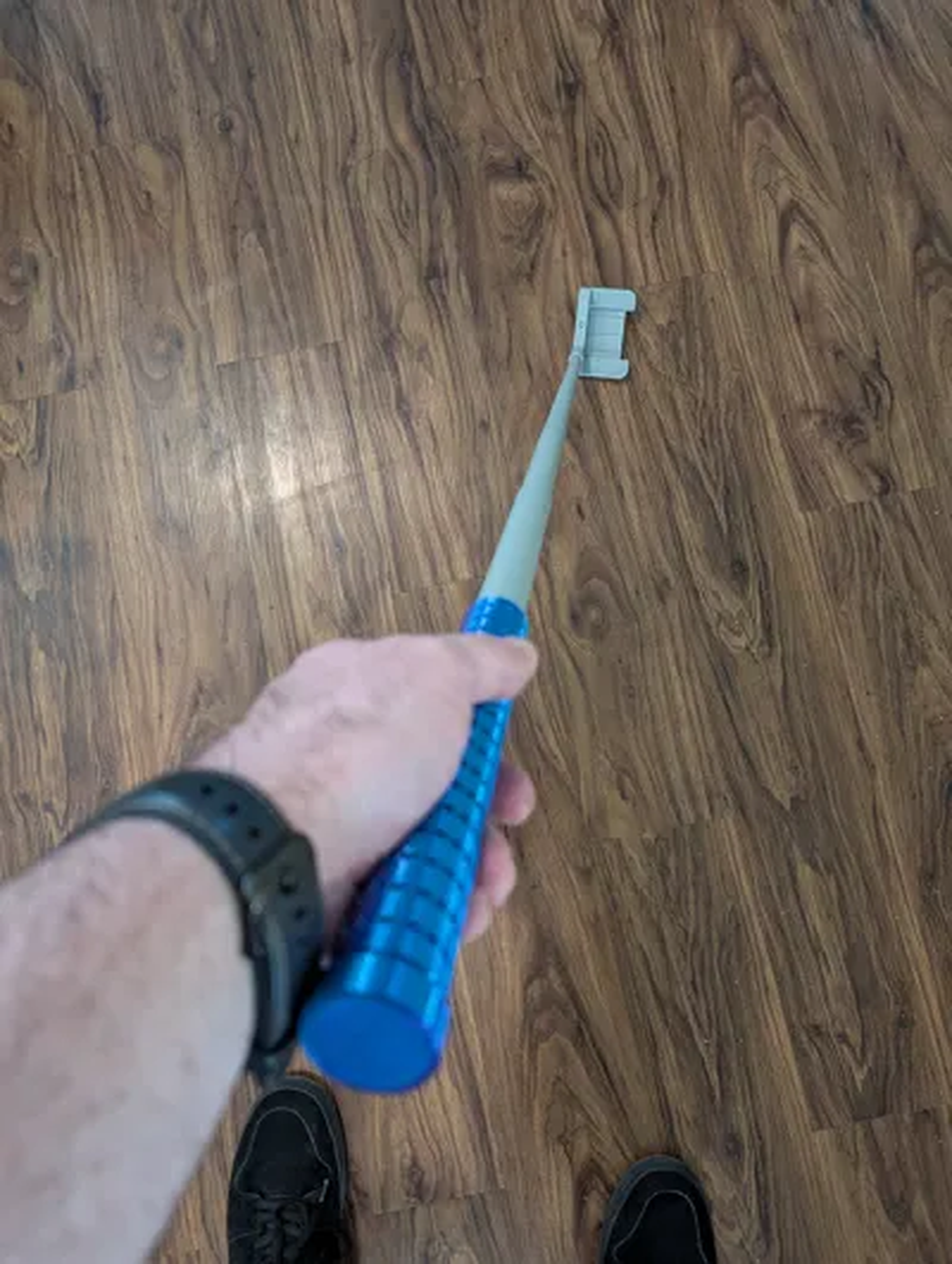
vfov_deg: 71.5
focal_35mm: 24
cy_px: 632
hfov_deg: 57.0
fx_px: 878
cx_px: 476
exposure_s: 1/24
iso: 461
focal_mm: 6.81
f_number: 1.85
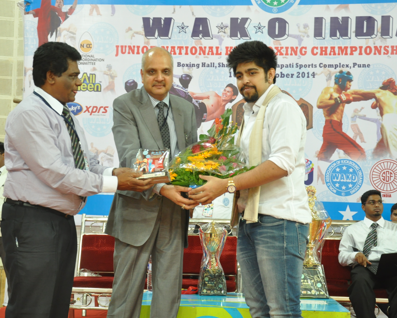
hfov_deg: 33.0
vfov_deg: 26.7
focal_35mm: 57
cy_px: 173
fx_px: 670
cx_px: 181
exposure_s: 1/50
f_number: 4.2
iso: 1000
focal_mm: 30
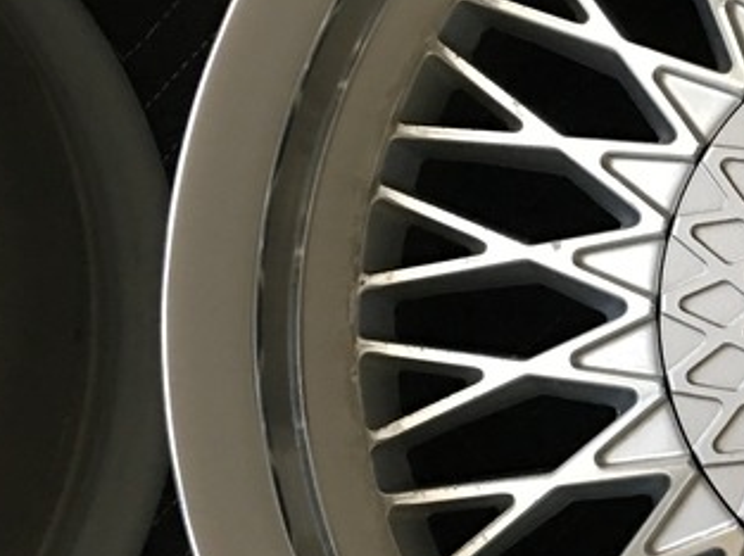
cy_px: 359
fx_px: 2039
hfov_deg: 19.4
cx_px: 918
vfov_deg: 15.5
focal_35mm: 95
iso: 80
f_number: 2.2
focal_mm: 4.15
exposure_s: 1/15
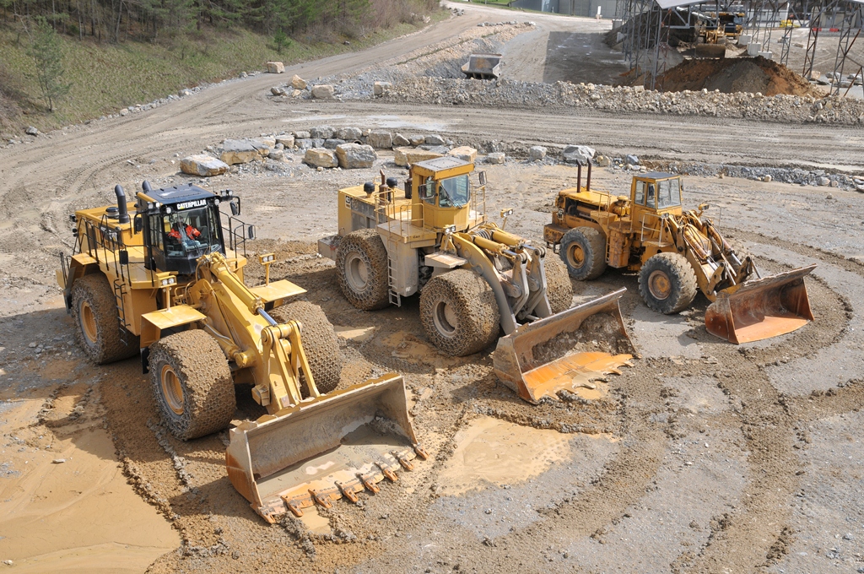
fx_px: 935
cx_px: 432
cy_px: 287
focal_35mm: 39
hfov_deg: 49.6
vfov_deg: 34.1
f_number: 8
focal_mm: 26
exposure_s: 1/250
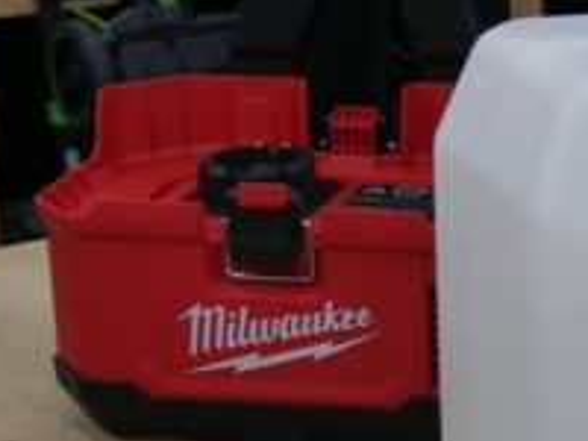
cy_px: 262
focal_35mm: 119
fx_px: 2021
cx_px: 742
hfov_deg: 15.8
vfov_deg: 12.4
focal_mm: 19
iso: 200
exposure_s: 1/60
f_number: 3.8
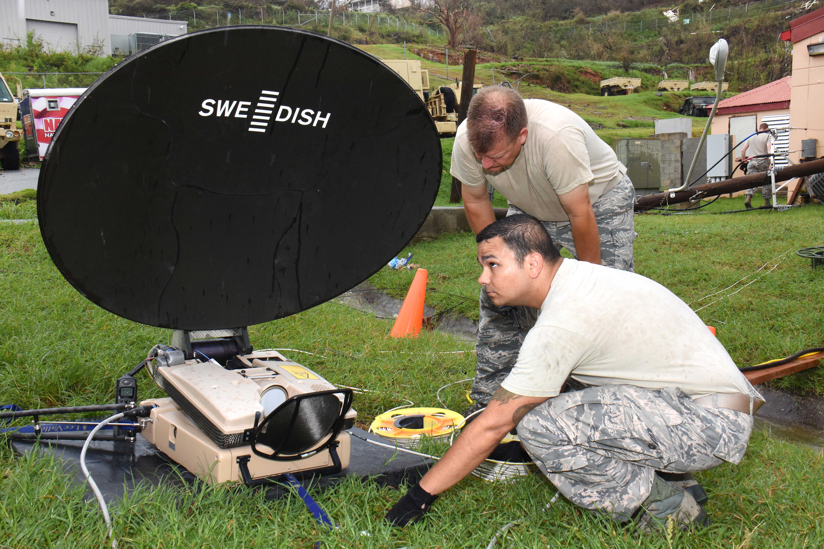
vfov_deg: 34.2
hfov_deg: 49.6
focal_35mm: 39
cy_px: 274
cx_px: 412
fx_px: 893
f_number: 10
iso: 400
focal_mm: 26
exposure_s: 1/250
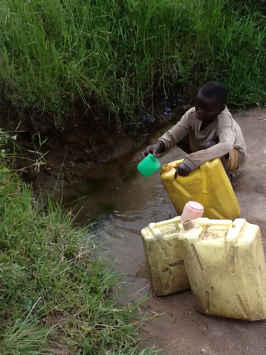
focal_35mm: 44
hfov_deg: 32.9
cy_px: 178
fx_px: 451
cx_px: 133
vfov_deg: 42.9
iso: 40
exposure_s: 1/486
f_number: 2.4
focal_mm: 2.03
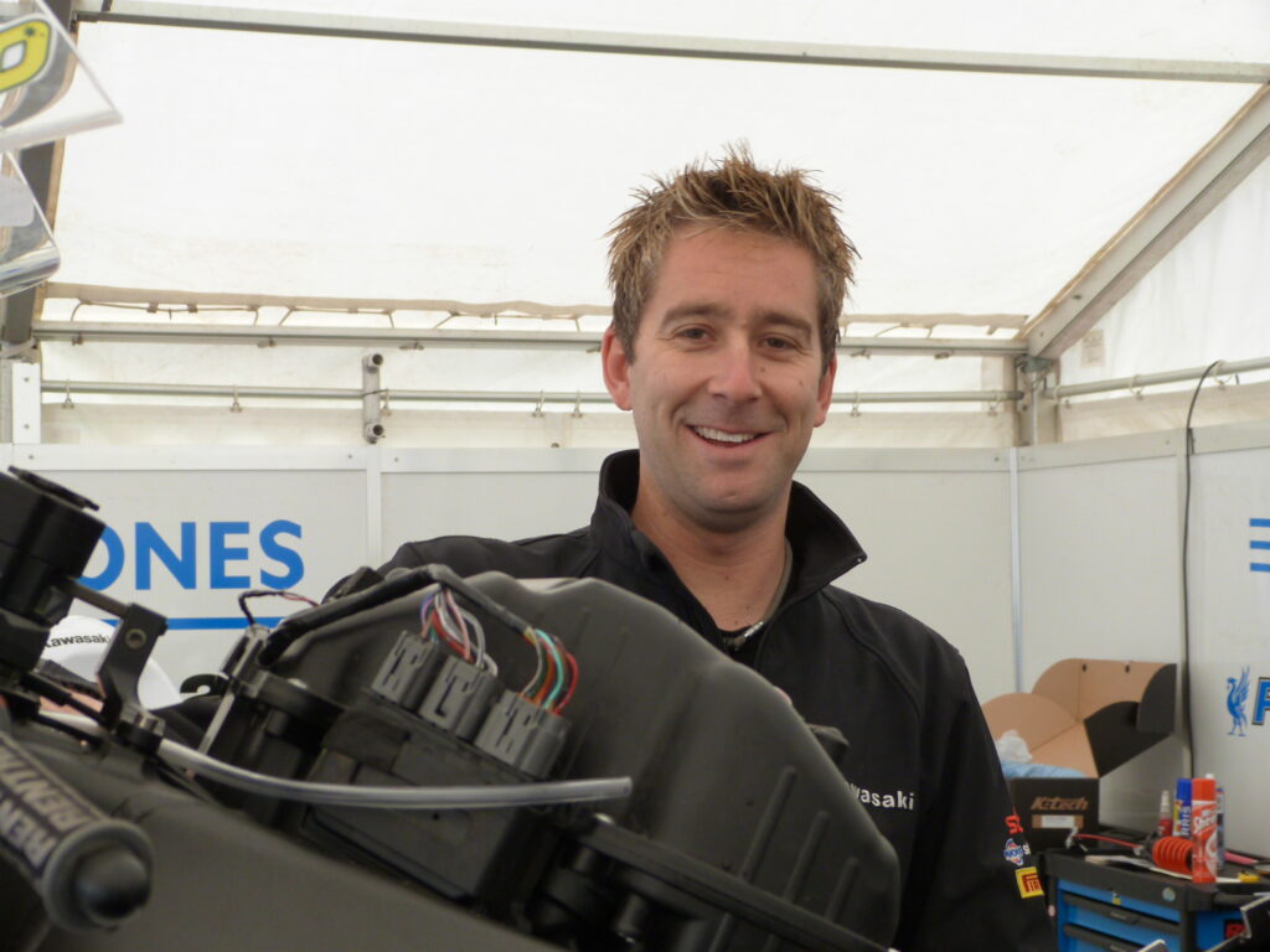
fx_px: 2311
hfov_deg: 30.7
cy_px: 476
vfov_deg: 23.3
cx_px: 635
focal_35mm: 63
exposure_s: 1/60
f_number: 3.3
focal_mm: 11.3
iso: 125
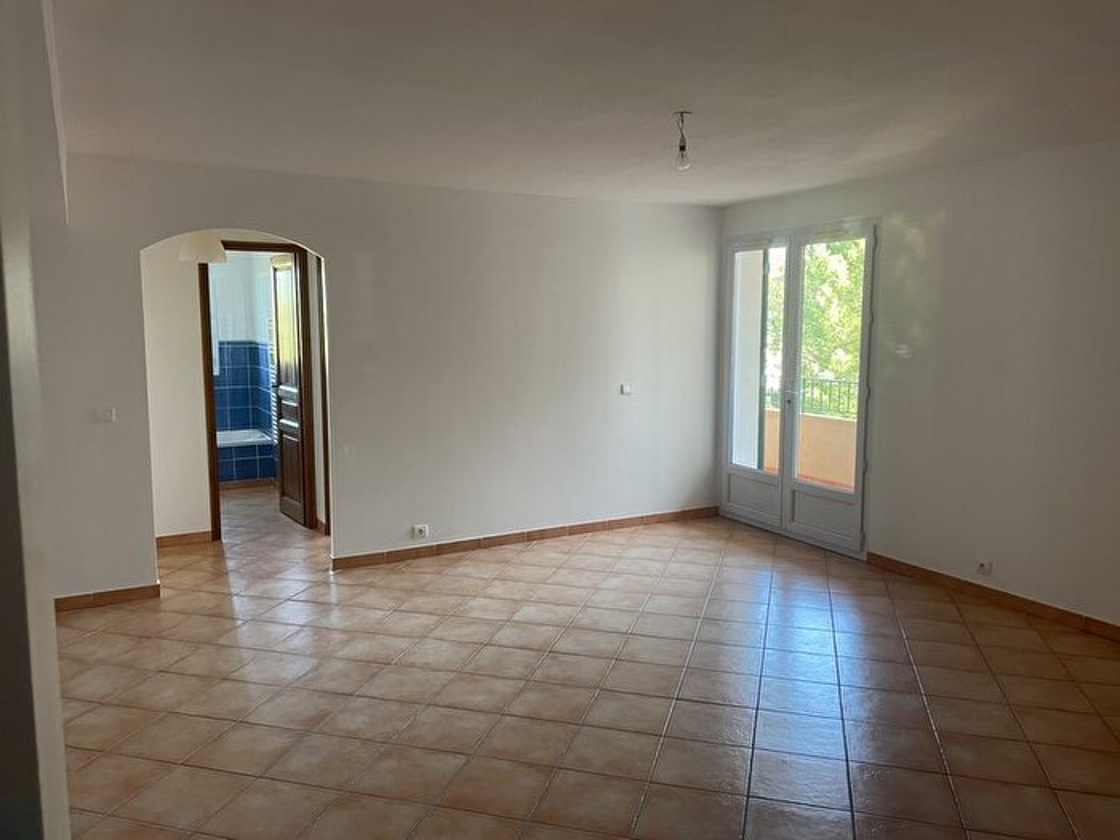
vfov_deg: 53.1
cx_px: 560
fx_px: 841
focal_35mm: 26
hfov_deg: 67.3
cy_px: 420
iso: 125
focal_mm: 4.2
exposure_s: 1/68
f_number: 1.6
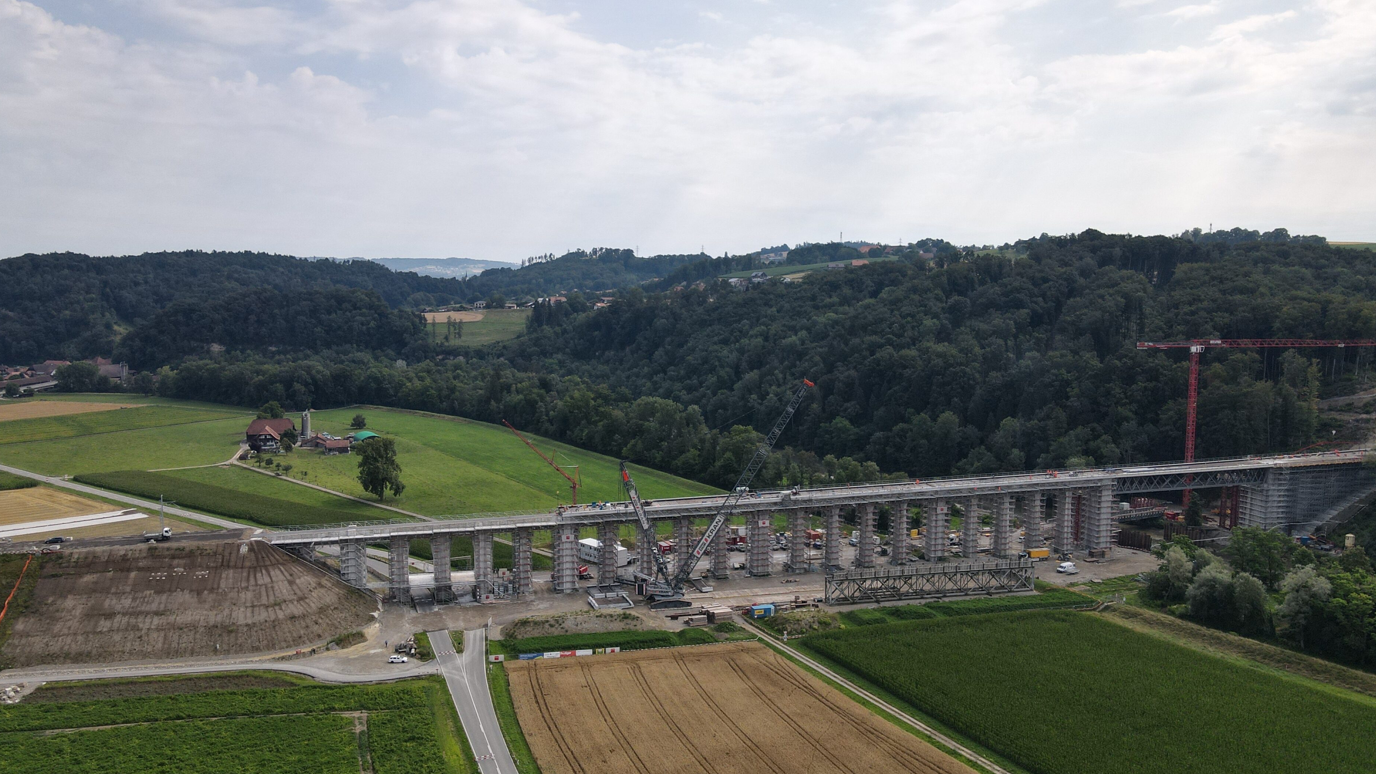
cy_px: 420
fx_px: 985
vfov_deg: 42.9
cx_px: 688
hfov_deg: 69.9
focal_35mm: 27
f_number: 2.8
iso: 100
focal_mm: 4.5
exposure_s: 1/1000
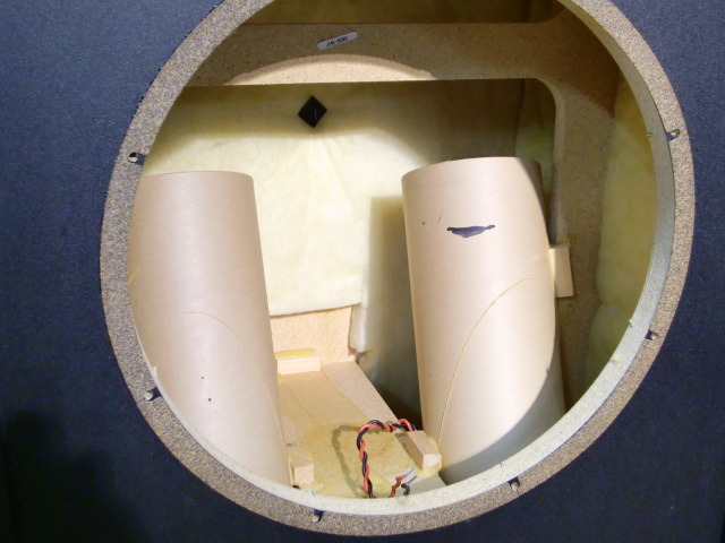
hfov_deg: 41.2
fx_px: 963
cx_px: 362
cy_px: 272
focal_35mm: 46
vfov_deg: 31.5
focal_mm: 8.2
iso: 400
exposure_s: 1/30
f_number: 3.3
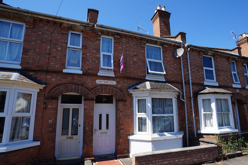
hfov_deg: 85.0
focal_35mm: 20
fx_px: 135
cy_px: 90
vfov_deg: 62.8
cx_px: 134
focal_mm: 11
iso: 100
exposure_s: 1/80
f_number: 13
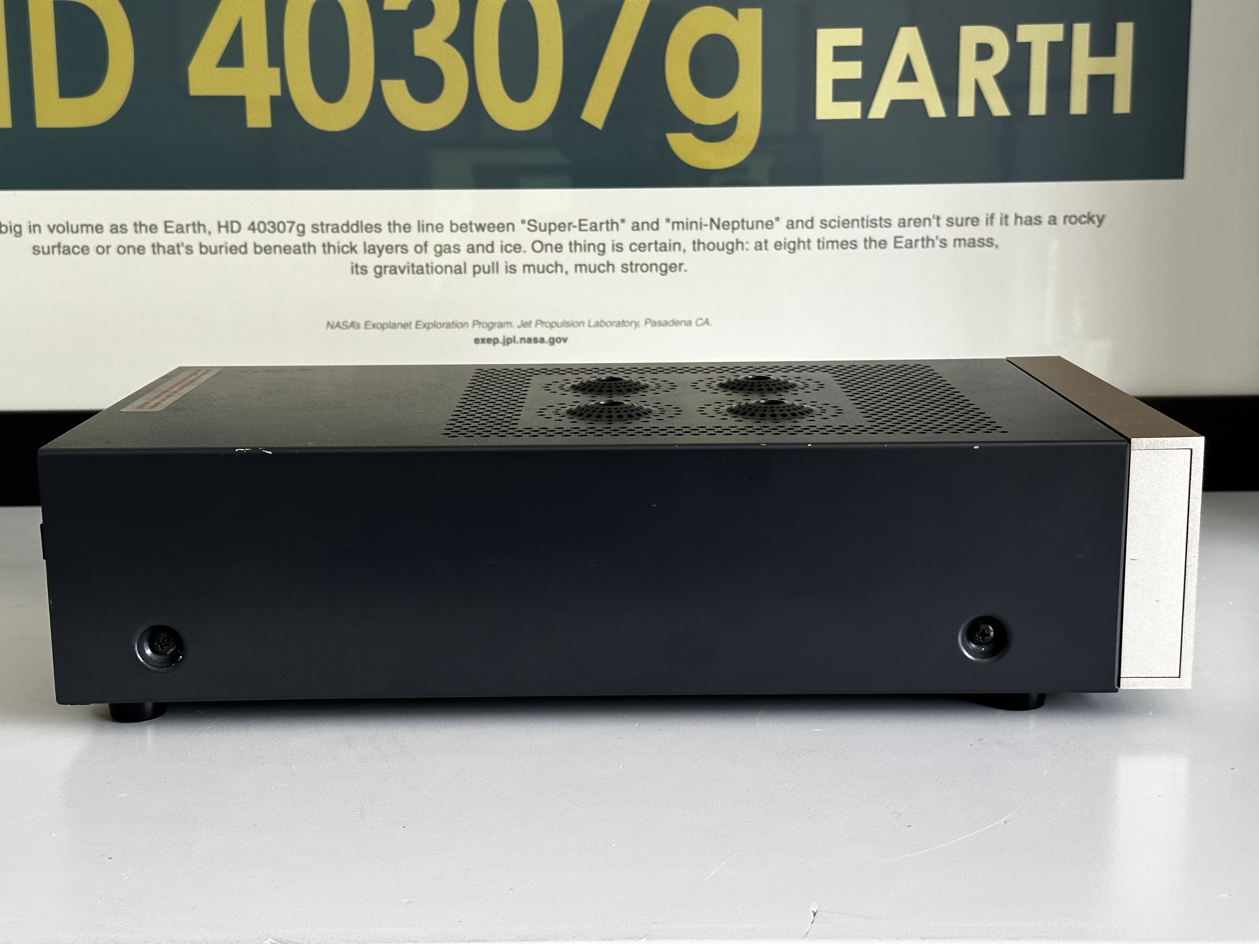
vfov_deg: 30.3
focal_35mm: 48
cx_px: 630
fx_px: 1746
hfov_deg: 39.7
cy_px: 472
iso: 250
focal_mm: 6.86
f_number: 1.78
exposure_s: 1/60
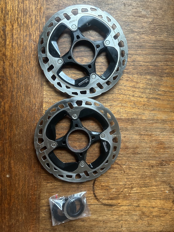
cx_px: 87
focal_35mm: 26
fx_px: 174
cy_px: 116
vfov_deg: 67.3
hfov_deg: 53.1
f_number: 1.5
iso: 500
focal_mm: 5.7
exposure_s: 1/60
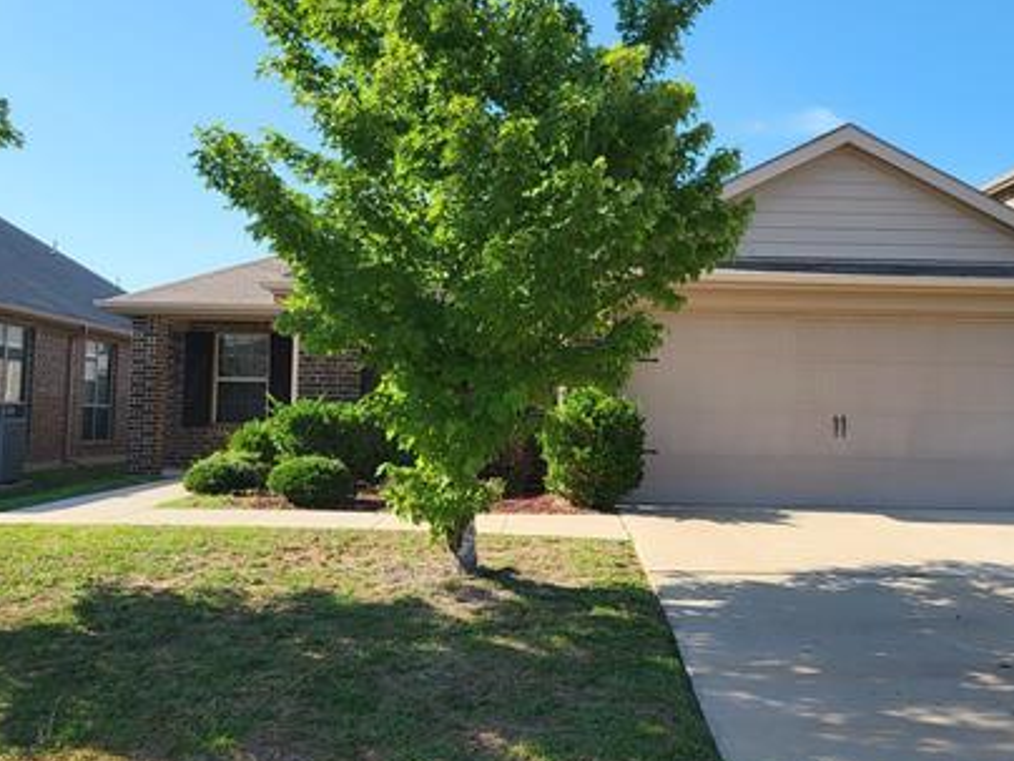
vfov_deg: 37.7
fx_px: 1113
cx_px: 555
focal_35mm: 38
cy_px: 354
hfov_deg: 48.9
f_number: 1.8
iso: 40
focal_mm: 5
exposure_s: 1/1449
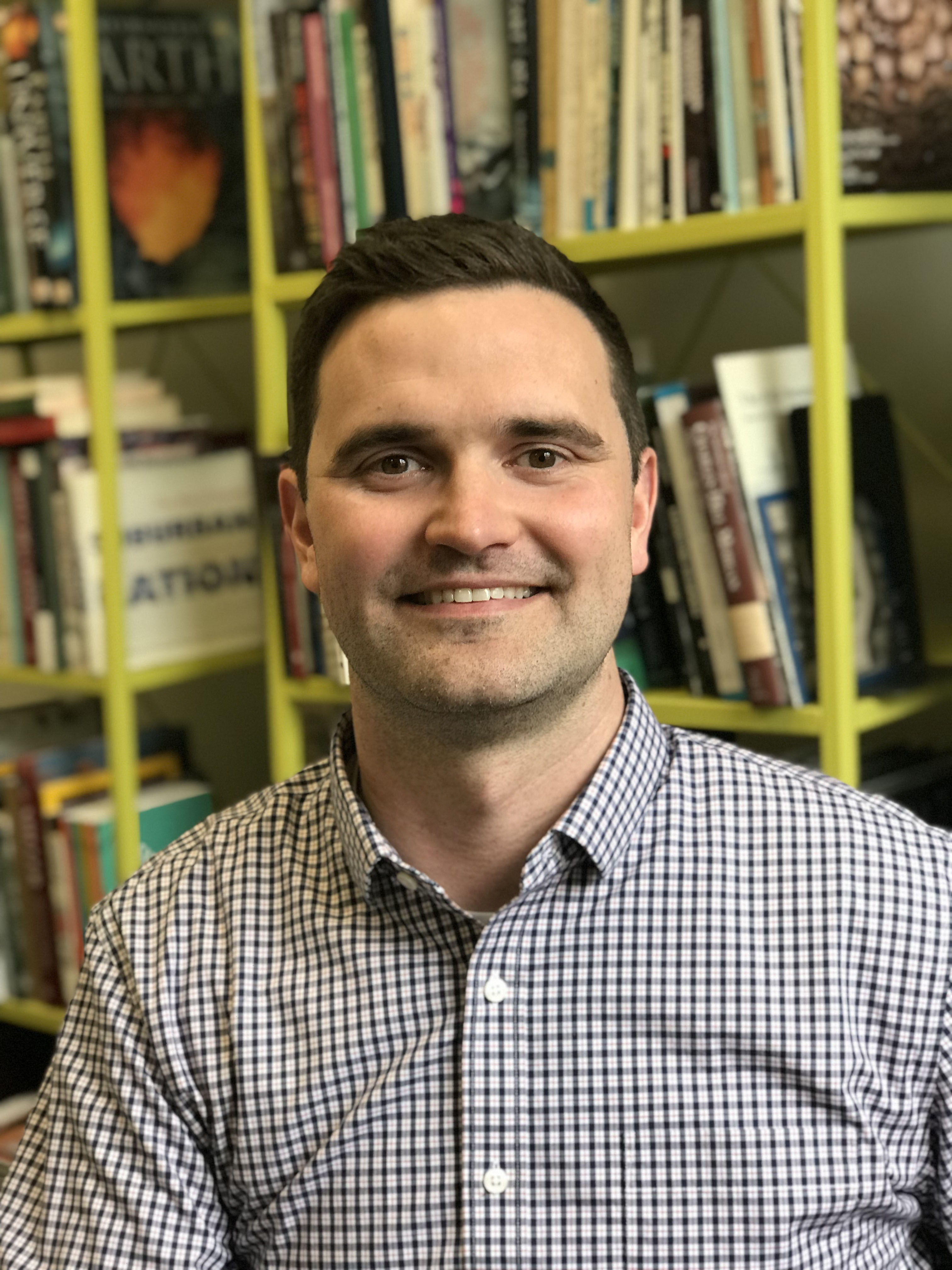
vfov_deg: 33.8
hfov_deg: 25.7
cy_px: 635
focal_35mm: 57
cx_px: 476
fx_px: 2090
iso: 80
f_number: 2.8
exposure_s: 1/60
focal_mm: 6.6
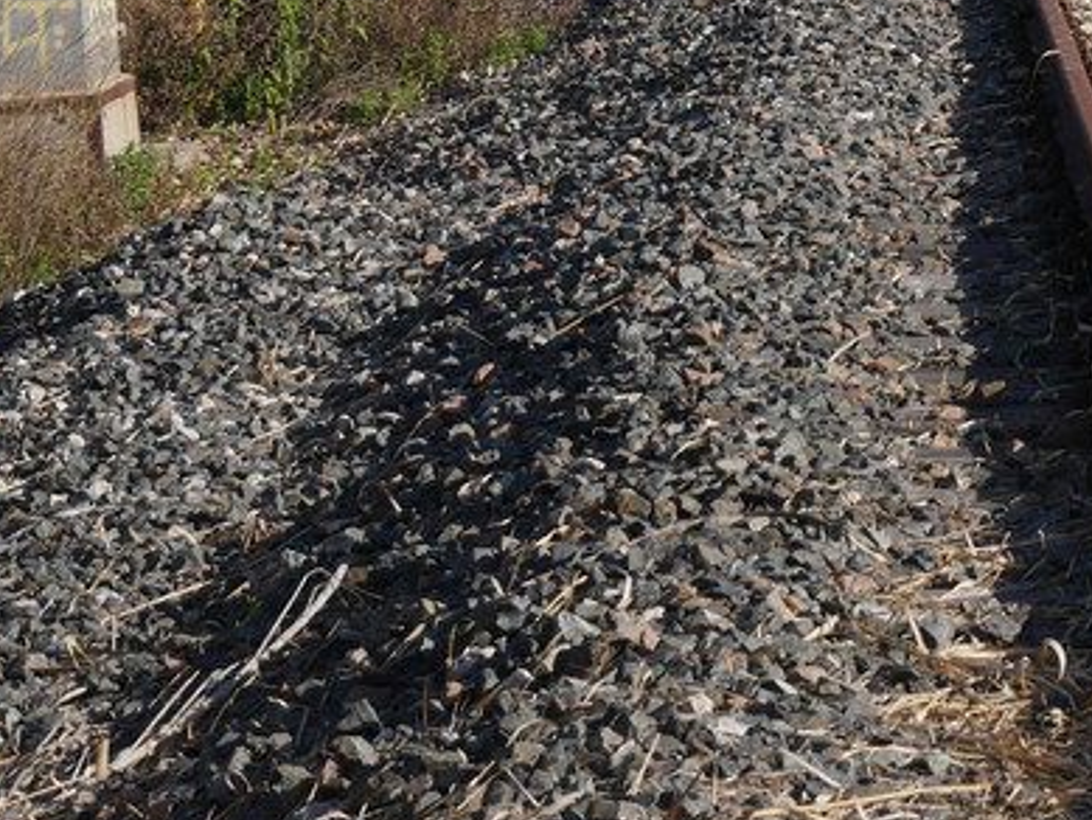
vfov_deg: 6.4
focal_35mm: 230
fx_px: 7258
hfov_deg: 8.5
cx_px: 1411
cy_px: -135
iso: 200
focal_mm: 42
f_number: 9
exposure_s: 1/400
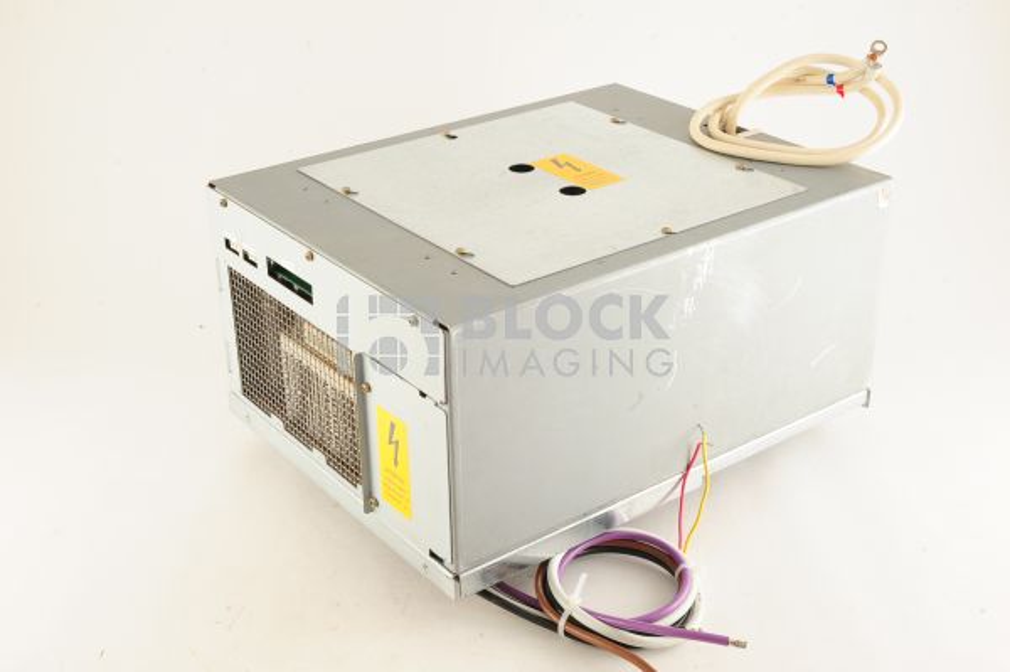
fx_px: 1402
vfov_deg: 26.9
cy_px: 336
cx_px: 505
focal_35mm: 50
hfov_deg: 39.6
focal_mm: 50
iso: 1600
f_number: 13
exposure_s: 1/160
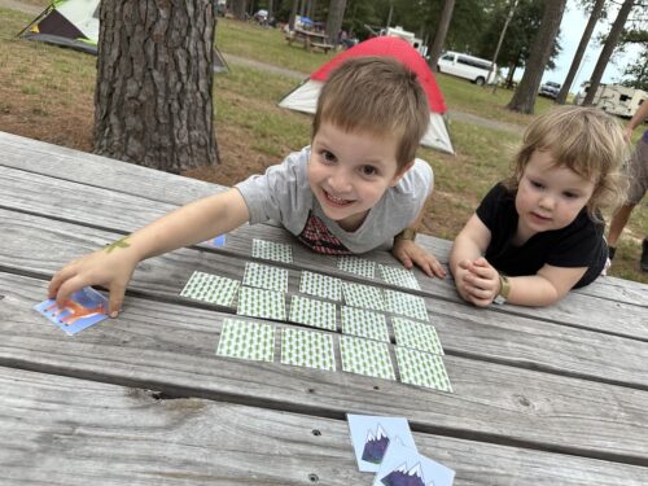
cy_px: 243
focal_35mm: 24
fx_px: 449
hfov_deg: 71.6
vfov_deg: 56.8
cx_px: 324
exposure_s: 1/91
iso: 250
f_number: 1.78
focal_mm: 6.86
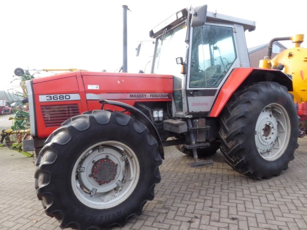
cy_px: 115
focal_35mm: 24
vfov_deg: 56.8
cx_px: 154
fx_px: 213
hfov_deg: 71.6
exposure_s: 1/60
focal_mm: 4.3
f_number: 8
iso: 320
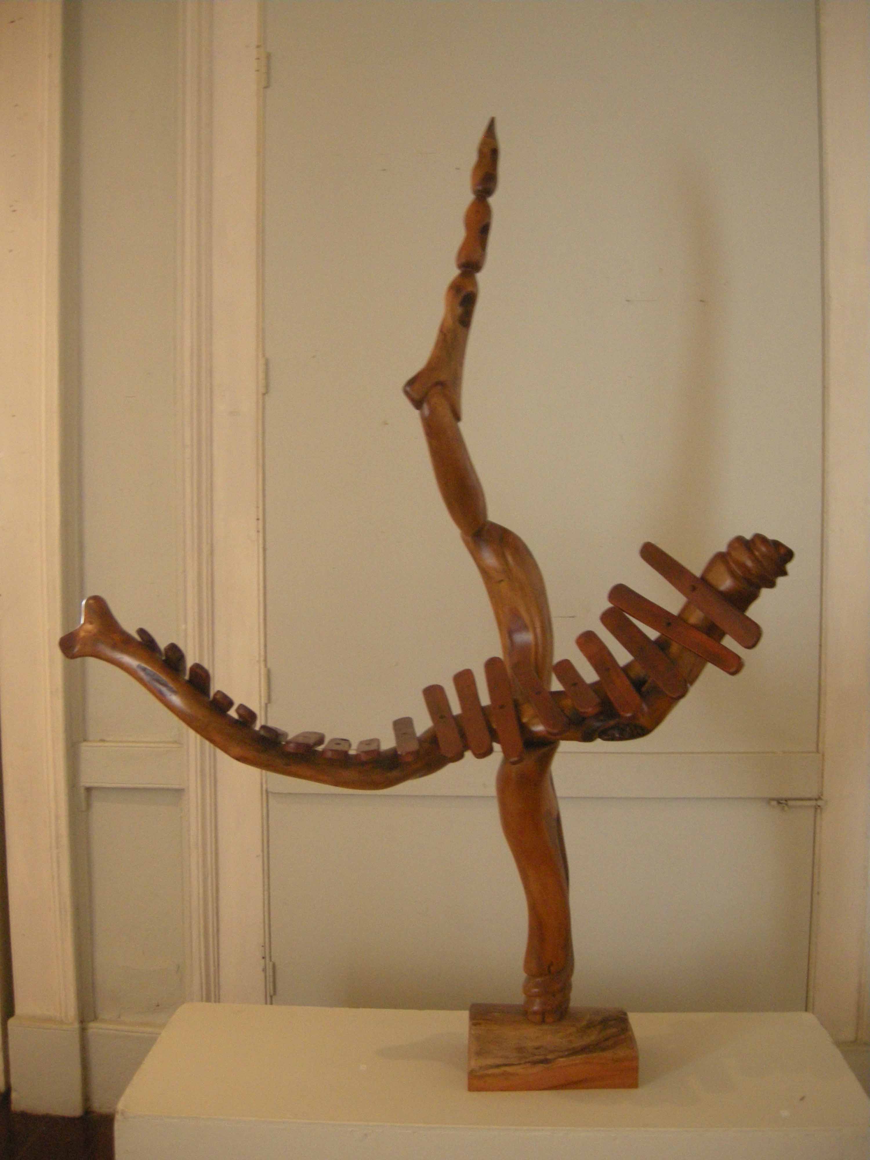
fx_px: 1173
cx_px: 435
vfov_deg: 52.6
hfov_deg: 40.7
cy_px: 580
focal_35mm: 35
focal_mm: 7.5
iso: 400
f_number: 2.7
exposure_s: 1/11.6
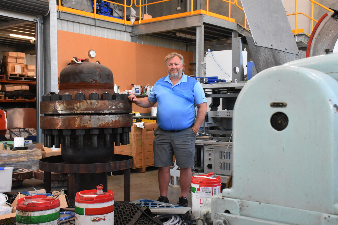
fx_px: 451
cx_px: 169
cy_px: 112
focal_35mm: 48
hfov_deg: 41.1
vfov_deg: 28.1
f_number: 10
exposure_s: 1/250
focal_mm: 32
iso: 4000
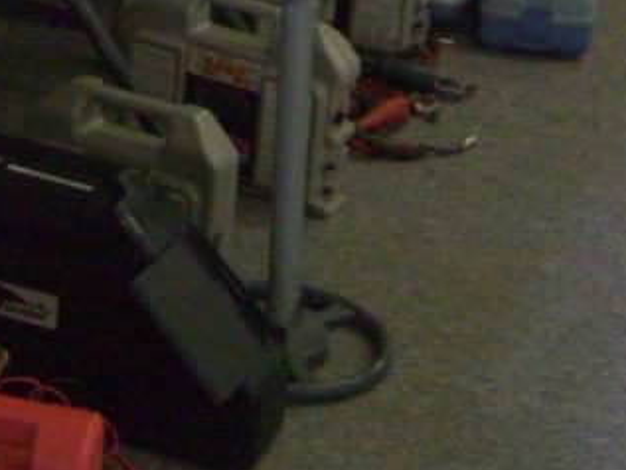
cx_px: -292
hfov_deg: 13.0
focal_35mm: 144
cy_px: -174
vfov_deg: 10.1
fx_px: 2605
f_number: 2.8
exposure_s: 1/100
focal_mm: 7.9
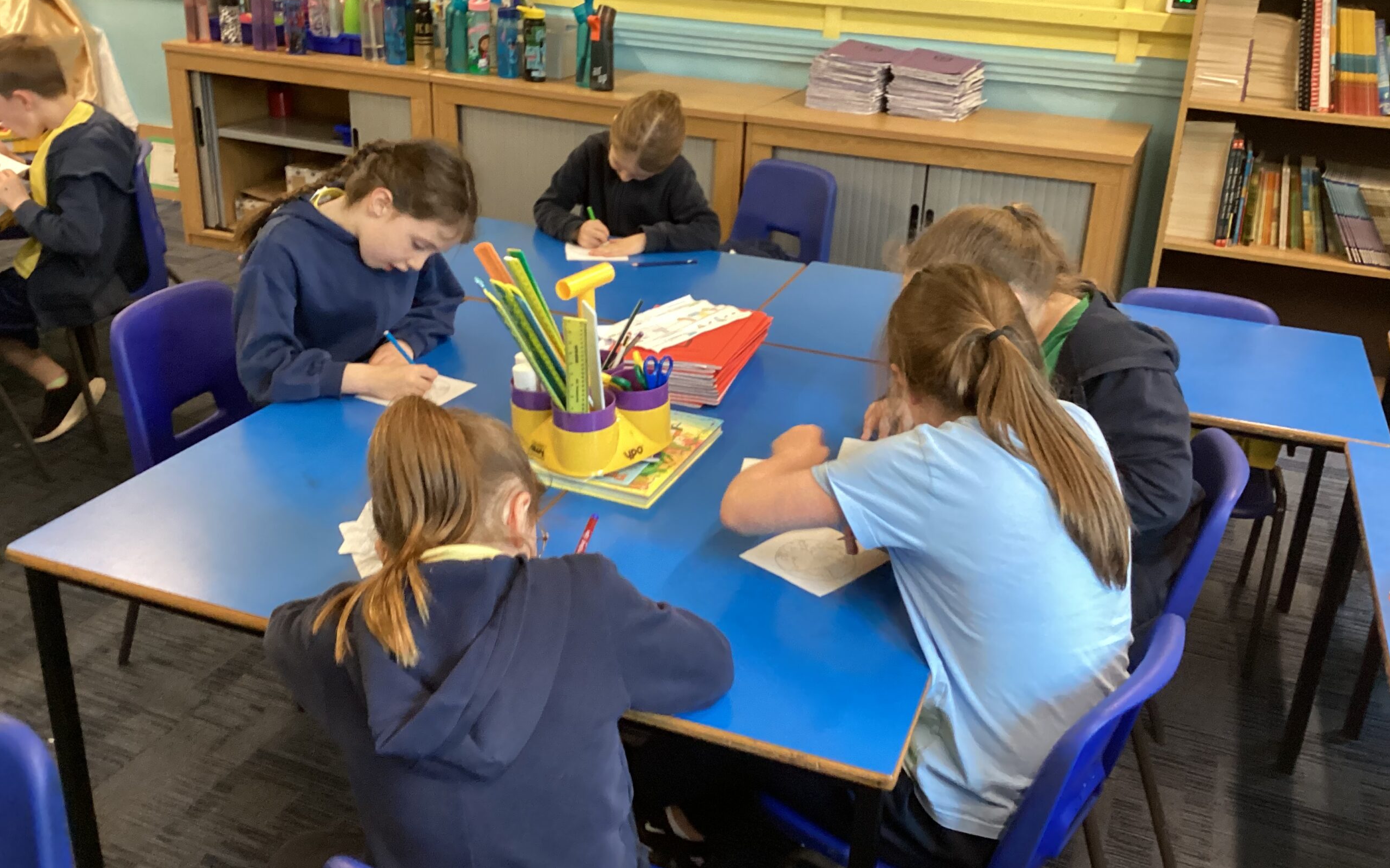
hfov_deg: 58.1
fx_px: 1250
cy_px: 372
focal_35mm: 33
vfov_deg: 38.2
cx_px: 696
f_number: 2.4
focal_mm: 3.3
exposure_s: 1/50
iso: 250
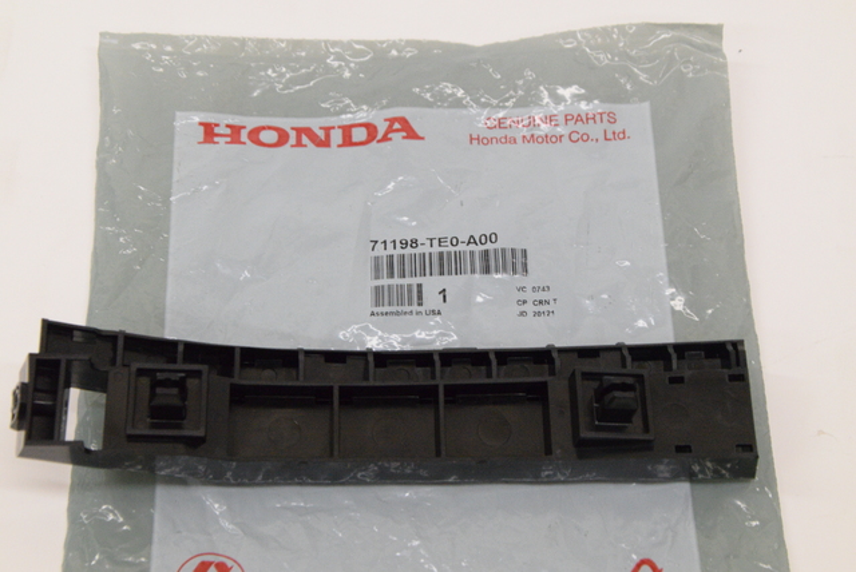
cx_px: 428
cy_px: 286
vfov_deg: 19.0
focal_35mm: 72
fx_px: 1714
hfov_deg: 28.0
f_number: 10
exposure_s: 1/160
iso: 5600
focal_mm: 48
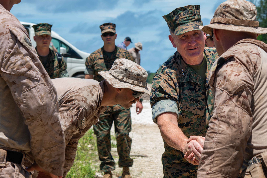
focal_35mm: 118
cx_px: 209
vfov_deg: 11.6
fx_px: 875
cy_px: 91
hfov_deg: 17.2
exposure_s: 1/200
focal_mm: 66
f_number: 6.3
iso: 50
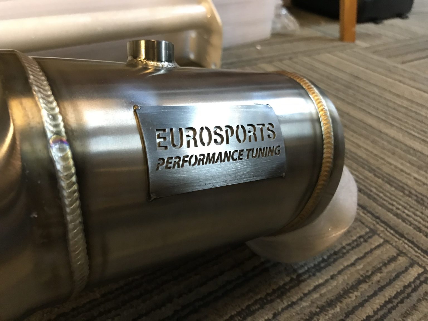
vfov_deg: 49.7
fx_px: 346
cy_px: 160
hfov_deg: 63.4
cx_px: 214
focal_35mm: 28
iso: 100
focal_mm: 3.99
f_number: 1.8
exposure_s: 1/14
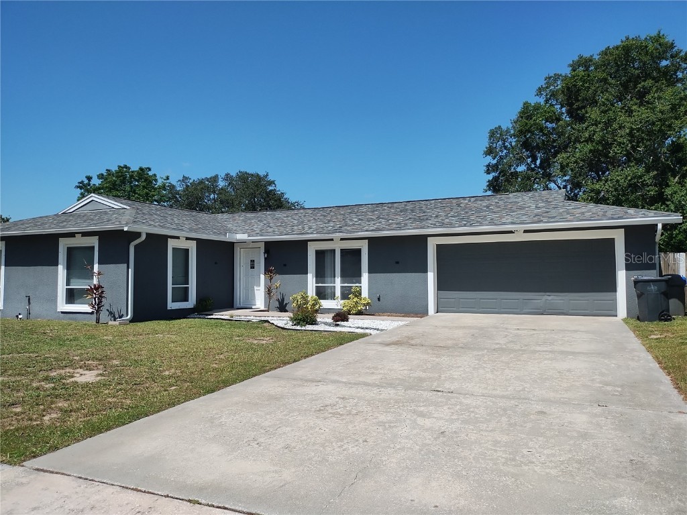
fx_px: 496
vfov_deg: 54.9
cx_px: 344
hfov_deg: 69.4
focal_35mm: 25
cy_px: 258
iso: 103
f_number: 1.7
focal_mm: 4.71
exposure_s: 1/5787
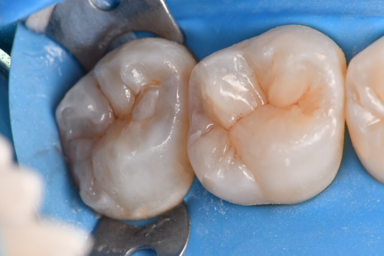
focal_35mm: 157
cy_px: 128
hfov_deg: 13.1
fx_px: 1674
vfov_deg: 8.7
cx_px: 192
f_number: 32
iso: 200
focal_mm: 105
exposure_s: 1/160
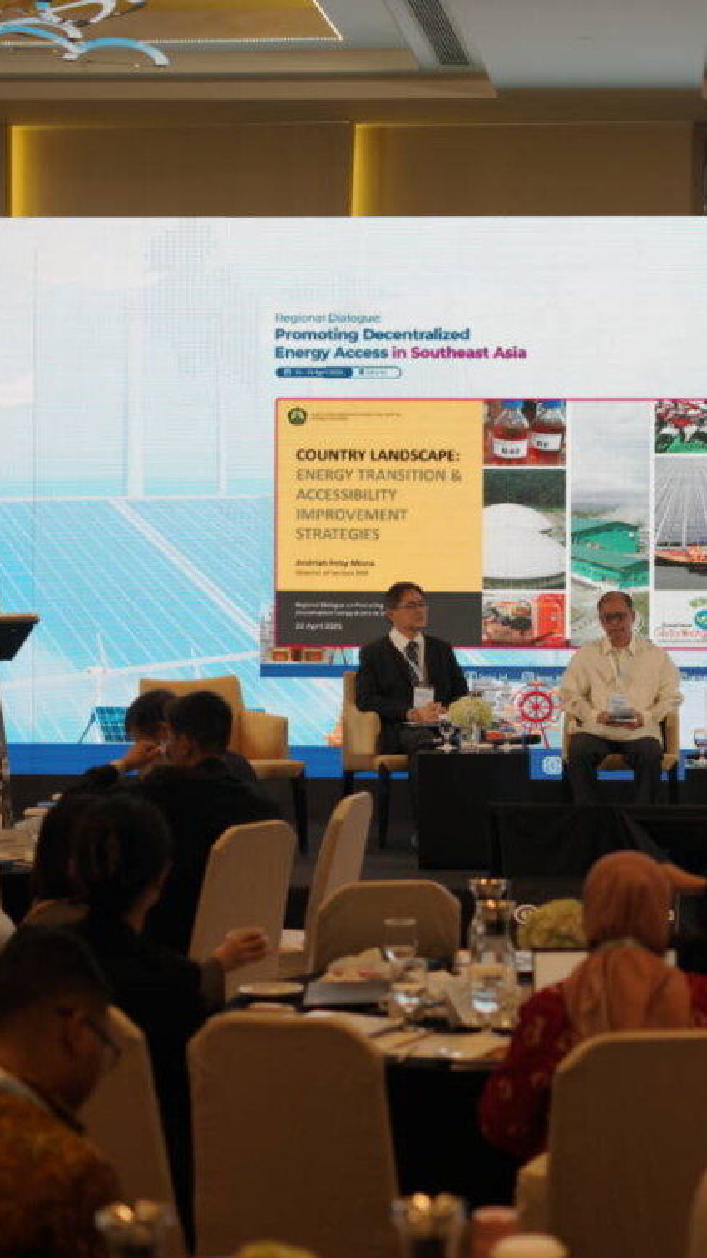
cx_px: 571
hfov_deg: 15.2
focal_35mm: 79
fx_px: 2634
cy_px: 629
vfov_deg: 26.9
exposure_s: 1/125
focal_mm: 50
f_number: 2.2
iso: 100
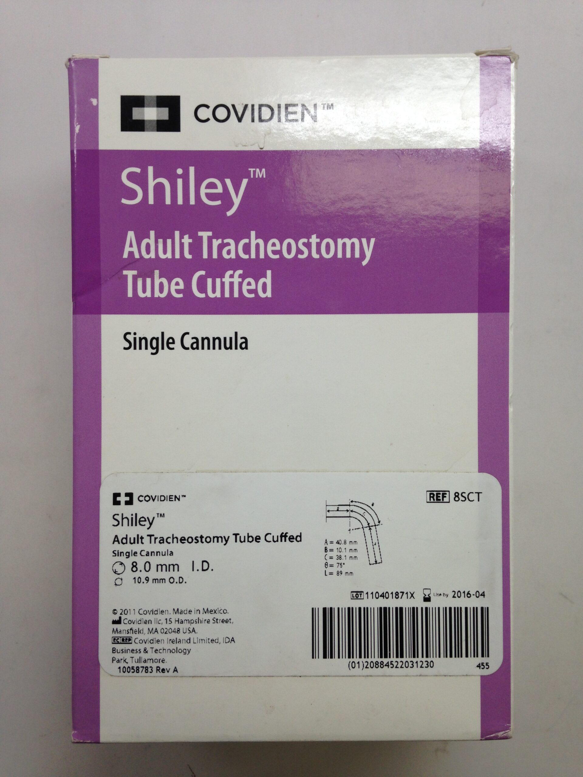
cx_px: 292
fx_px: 741
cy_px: 388
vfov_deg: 55.4
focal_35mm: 33
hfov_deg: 42.9
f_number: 2.4
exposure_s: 1/60
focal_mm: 4.12
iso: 50
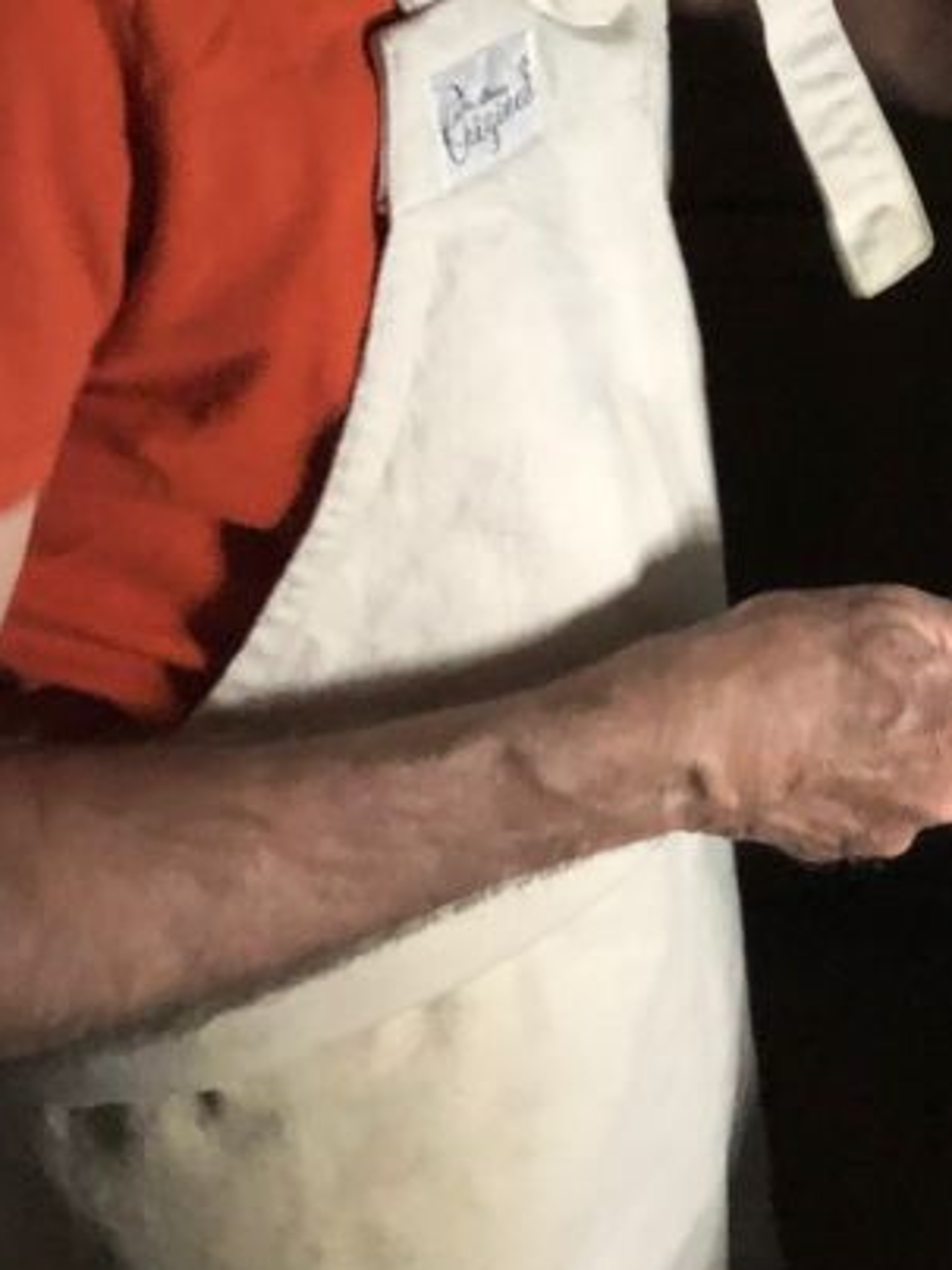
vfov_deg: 25.3
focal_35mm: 74
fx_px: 2714
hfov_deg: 18.6
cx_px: 1200
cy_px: 68
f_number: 1.8
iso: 160
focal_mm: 3.99
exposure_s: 1/4
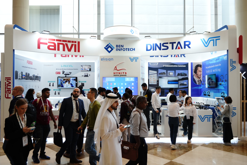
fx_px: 192
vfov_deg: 46.5
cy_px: 82
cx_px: 124
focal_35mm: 28
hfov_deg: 65.4
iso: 1250
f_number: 4.5
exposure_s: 1/200
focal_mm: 28
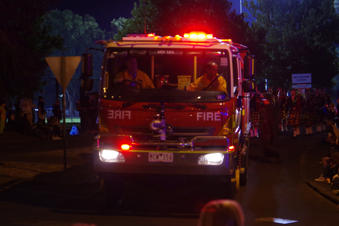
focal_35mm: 75
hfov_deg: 27.0
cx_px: 170
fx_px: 707
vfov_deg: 18.2
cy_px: 113
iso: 1000
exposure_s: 1/25
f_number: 2.8
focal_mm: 50
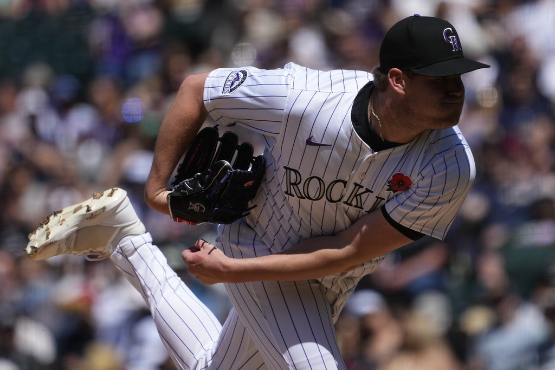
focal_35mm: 600
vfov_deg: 2.3
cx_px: 278
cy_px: 185
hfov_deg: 3.4
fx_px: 9251
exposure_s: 1/2500
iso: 400
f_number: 6.3
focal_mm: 600
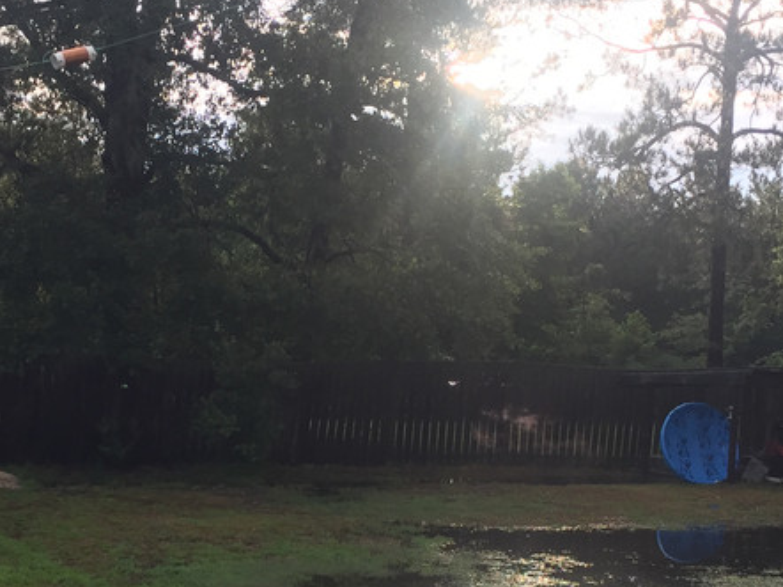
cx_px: 307
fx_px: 1583
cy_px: 544
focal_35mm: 70
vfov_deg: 20.5
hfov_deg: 27.7
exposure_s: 1/120
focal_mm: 4.15
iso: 50
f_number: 2.2
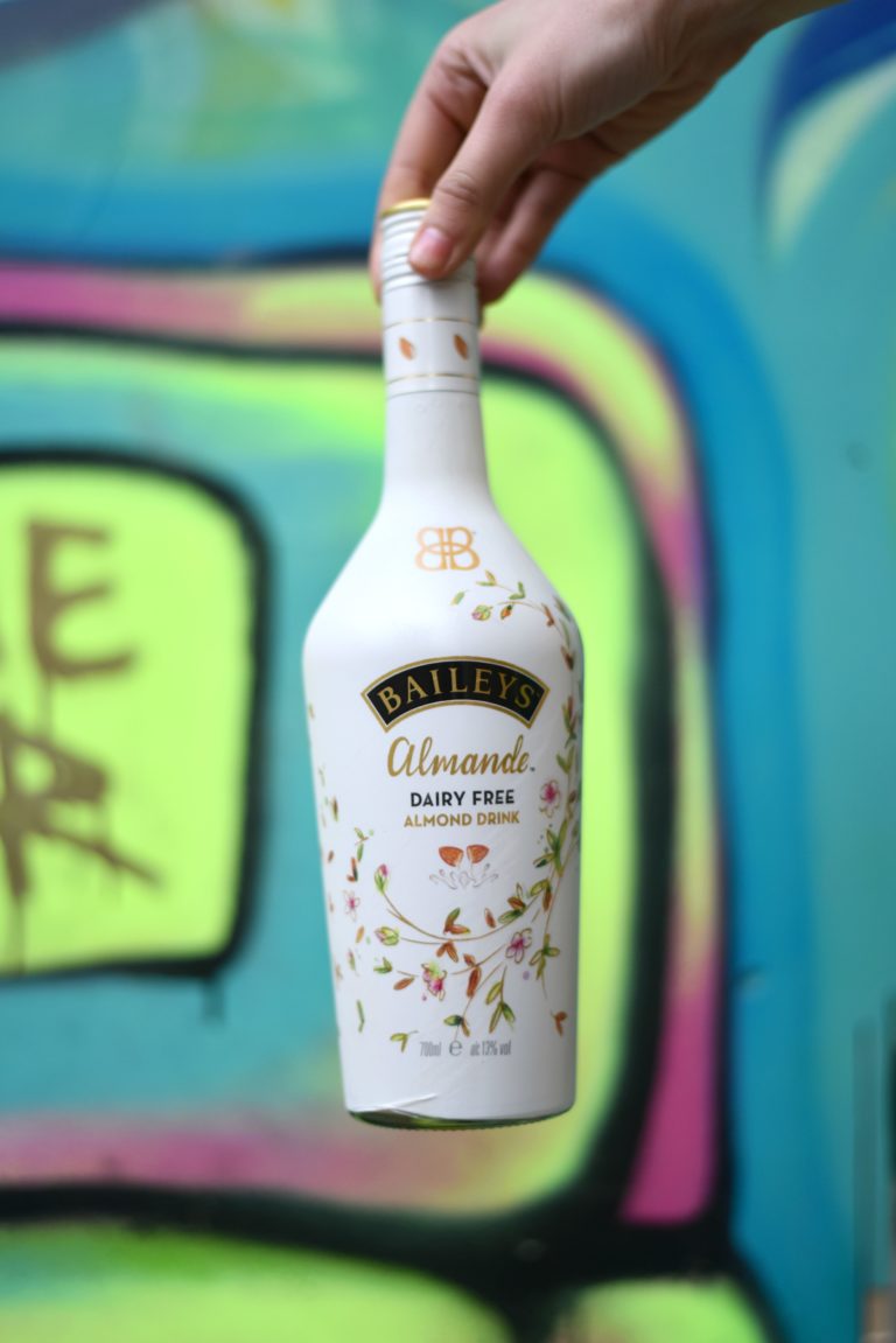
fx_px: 1865
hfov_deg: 27.0
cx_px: 448
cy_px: 672
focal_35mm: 50
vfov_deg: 39.6
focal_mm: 50
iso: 400
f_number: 1.8
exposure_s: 1/500
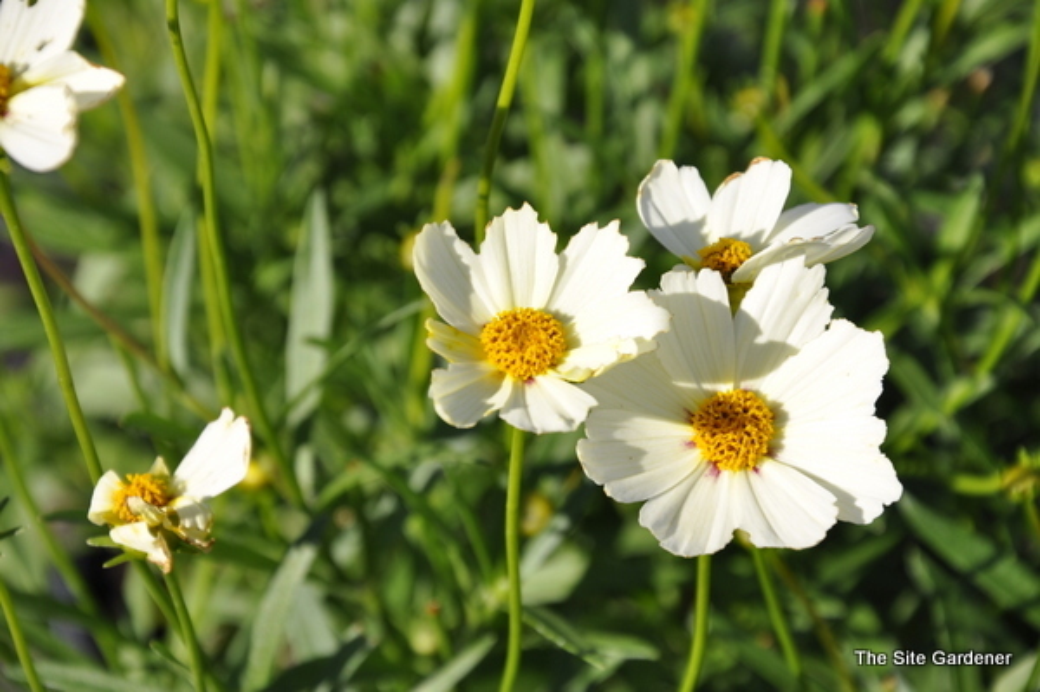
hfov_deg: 13.1
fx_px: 4546
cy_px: 346
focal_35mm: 158
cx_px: 520
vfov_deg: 8.7
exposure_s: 1/350
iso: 200
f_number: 9.5
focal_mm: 105
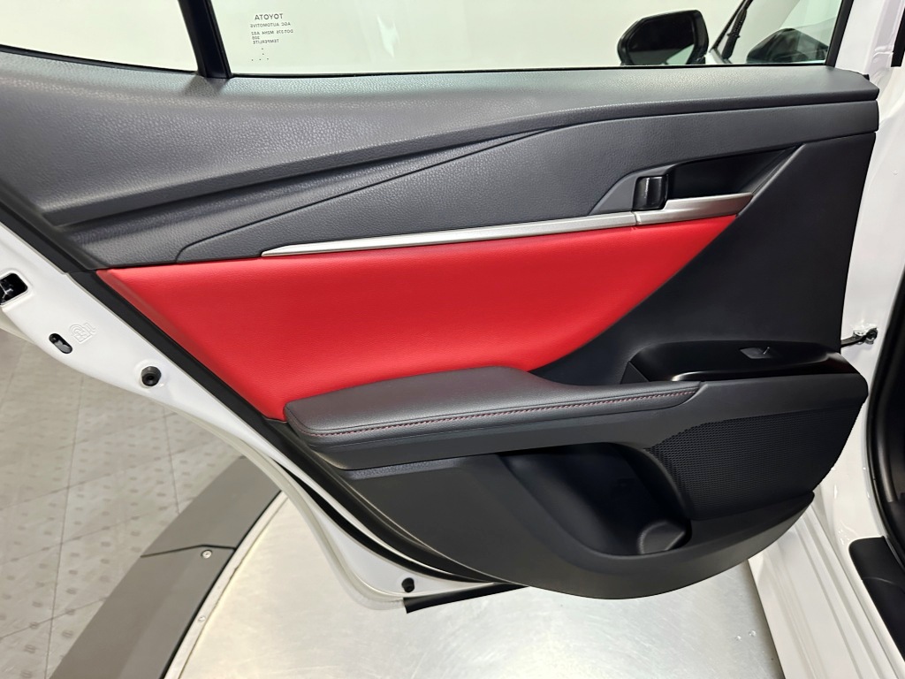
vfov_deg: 56.8
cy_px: 340
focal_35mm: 24
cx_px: 452
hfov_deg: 71.6
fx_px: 627
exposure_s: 1/60
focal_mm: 6.86
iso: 640
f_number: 1.78
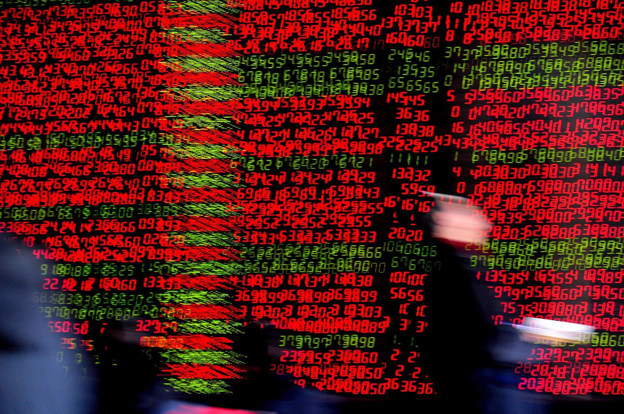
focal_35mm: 110
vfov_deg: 12.4
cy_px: 207
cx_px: 312
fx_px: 1903
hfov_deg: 18.6
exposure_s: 1/30
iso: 2000
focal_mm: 110
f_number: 4
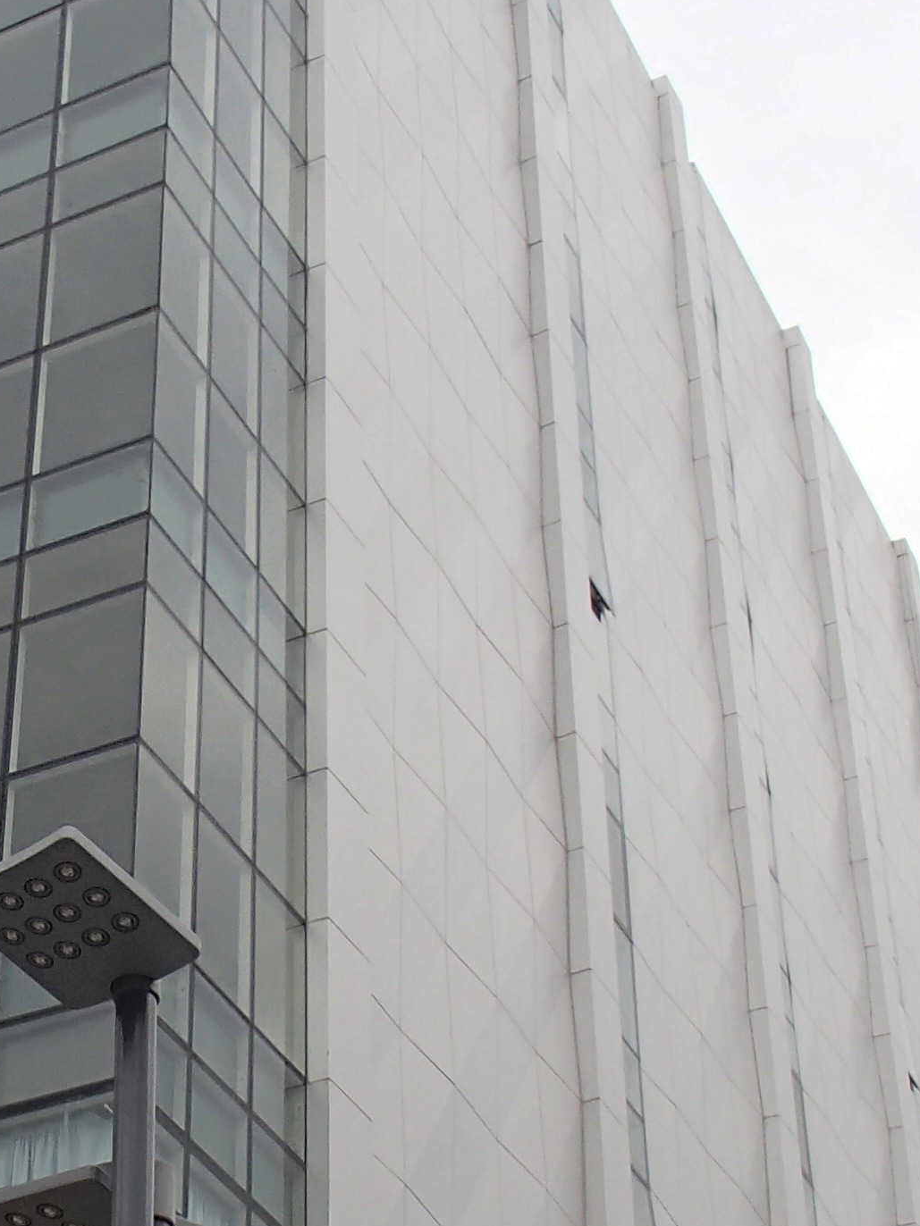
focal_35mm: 81
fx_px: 2870
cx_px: 89
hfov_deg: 17.9
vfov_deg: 24.0
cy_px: 846
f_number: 3.9
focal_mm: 5
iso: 100
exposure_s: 1/640
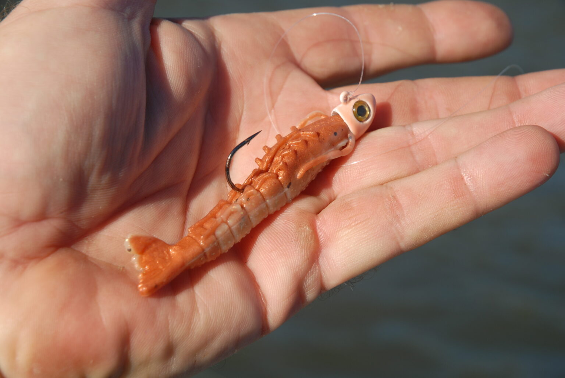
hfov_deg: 19.4
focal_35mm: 105
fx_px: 1650
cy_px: 189
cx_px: 282
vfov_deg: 13.1
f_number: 7.1
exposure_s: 1/200
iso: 100
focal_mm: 70
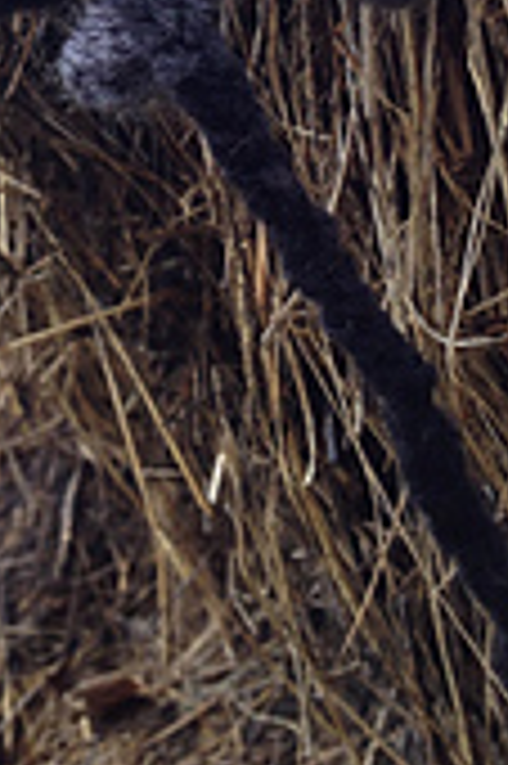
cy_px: -40
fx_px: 2142
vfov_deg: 19.5
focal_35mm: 101
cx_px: 200
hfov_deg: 13.5
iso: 50
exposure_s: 1/128
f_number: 2.4
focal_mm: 4.12
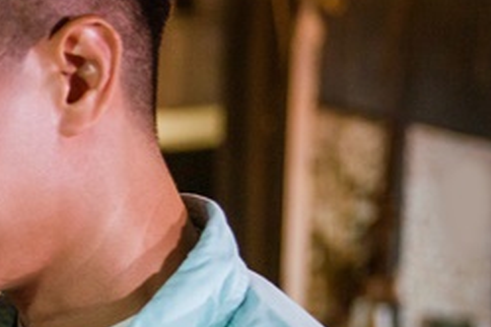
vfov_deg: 7.4
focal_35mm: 181
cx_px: -491
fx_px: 2468
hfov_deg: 10.4
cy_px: 569
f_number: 2.8
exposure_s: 1/100
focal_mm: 43
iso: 1600
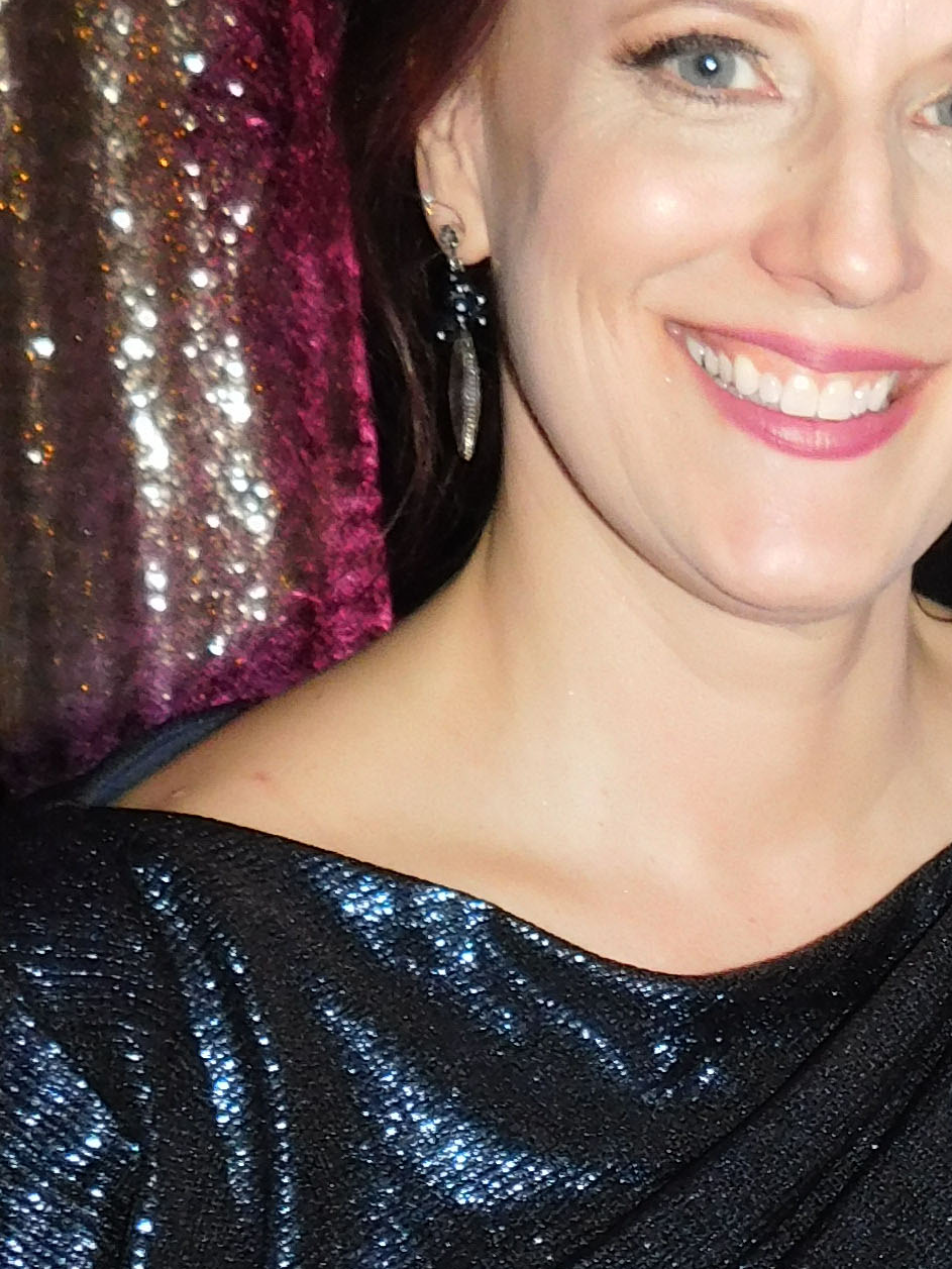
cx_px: 1389
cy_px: 983
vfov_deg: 22.0
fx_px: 3226
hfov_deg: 15.6
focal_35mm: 88
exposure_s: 1/30
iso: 200
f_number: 3
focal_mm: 4.1
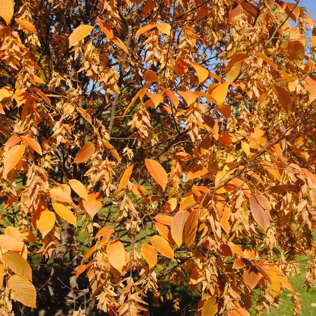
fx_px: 444
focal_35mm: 43
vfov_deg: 39.2
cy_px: 160
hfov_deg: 38.9
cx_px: 201
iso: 100
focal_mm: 22
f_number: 8
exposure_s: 1/250
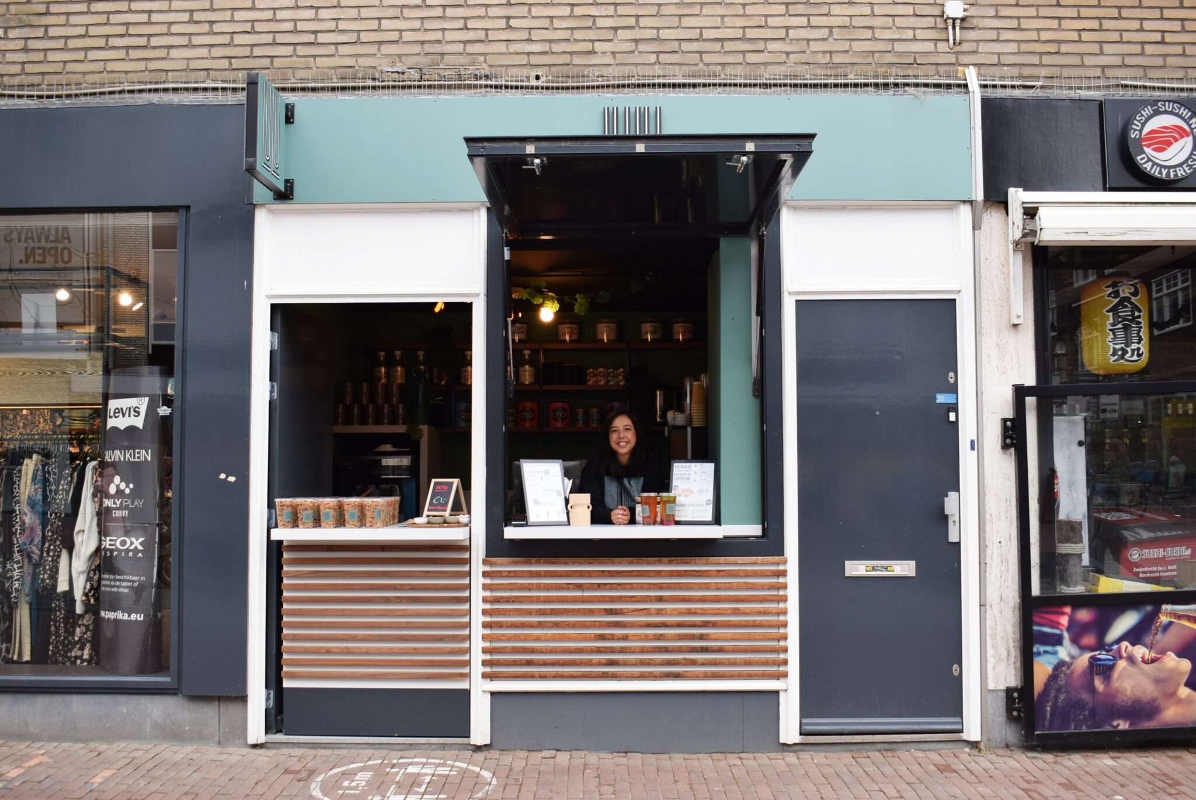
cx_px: 598
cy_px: 400
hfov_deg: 53.1
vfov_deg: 36.9
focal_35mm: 36
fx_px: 1197
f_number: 6.3
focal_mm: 24
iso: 400
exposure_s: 1/160
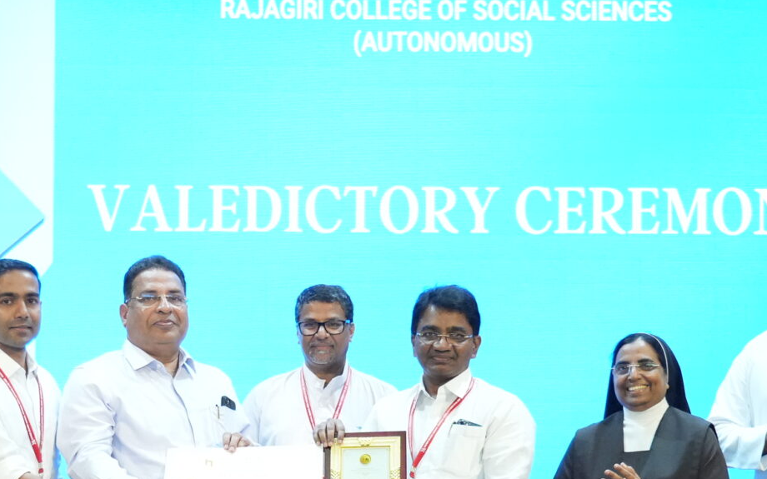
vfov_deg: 13.8
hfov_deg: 22.2
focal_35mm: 93
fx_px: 1944
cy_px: 525
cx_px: 264
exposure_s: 1/320
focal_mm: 41
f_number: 4
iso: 8000
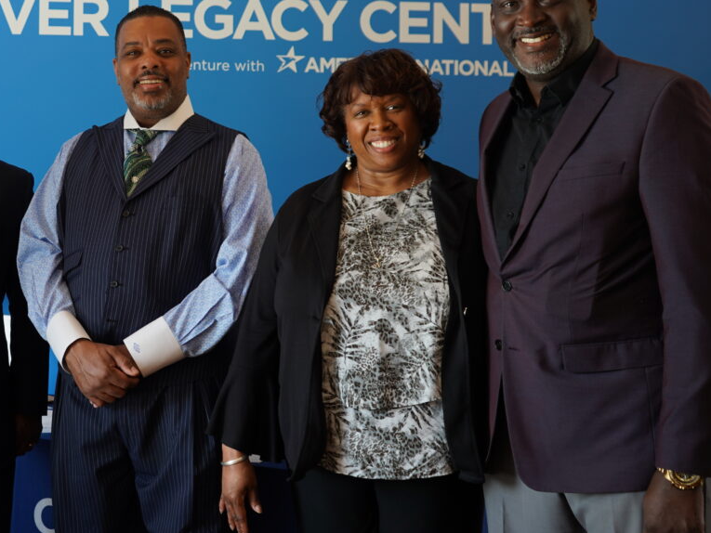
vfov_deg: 26.0
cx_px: 142
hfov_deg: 33.4
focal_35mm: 56
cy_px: 193
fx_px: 1150
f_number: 3.5
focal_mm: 29
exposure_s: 1/25
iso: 100
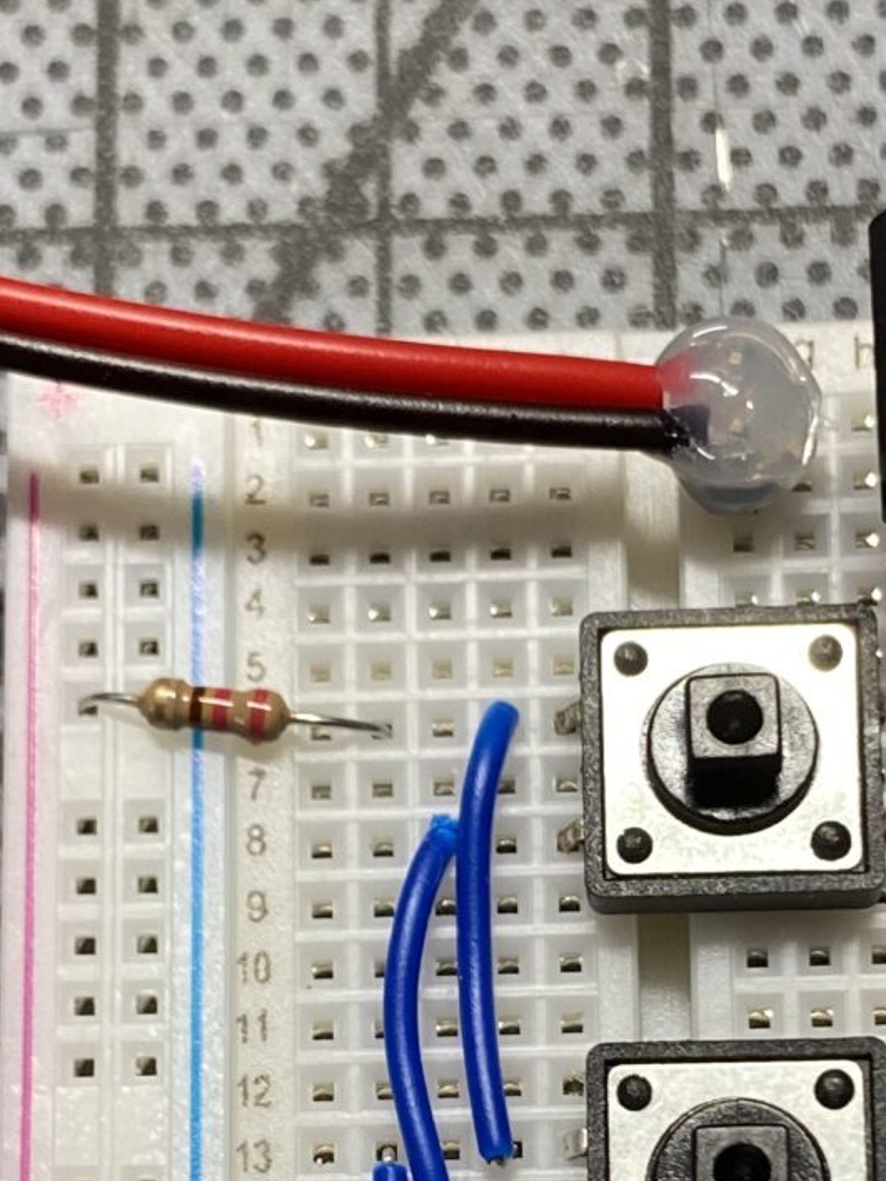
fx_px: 3208
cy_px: 1003
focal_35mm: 94
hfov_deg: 15.7
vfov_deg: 20.5
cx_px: 571
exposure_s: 1/111
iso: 100
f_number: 1.8
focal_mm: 4.25
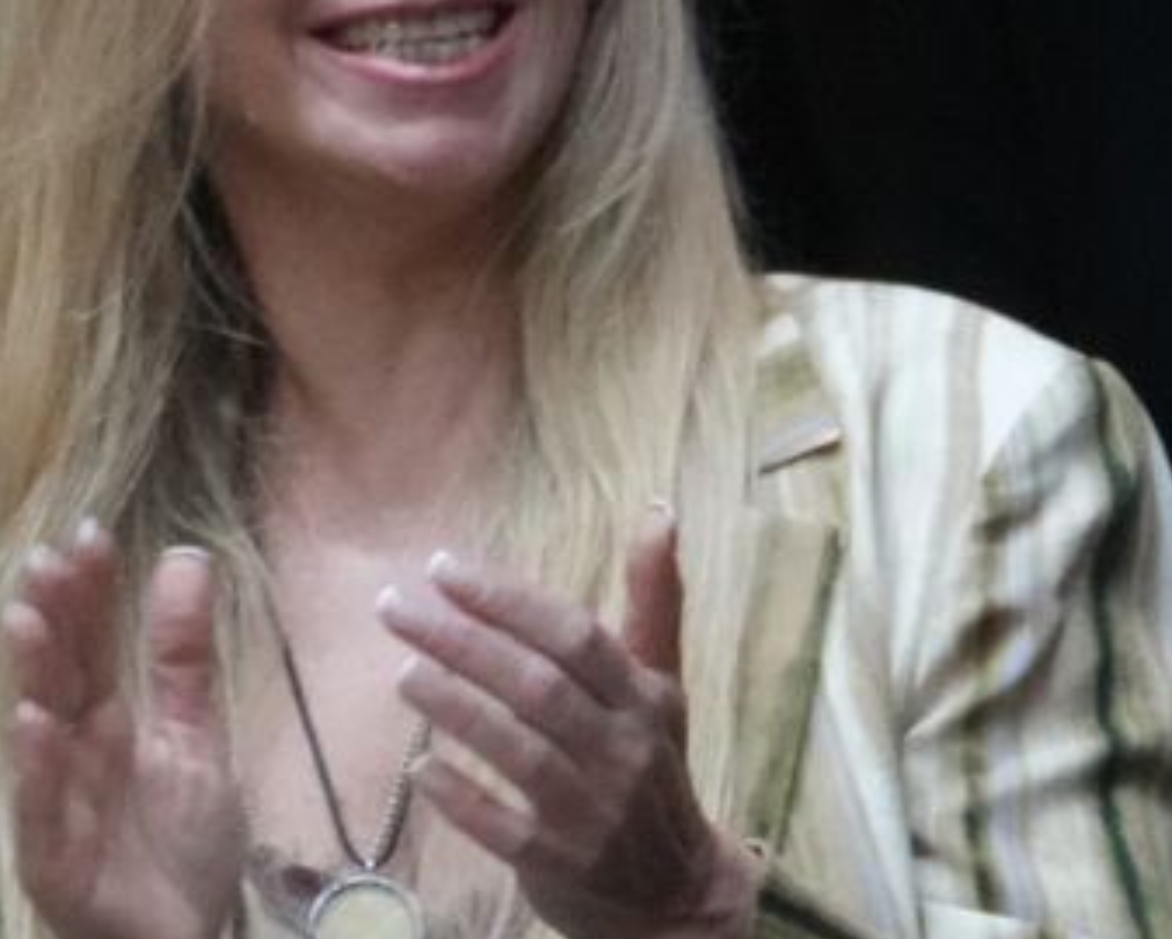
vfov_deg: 0.8
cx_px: 1878
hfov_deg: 1.0
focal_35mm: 1898
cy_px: -882
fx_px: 65873
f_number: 5.6
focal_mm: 333
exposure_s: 1/250
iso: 8000
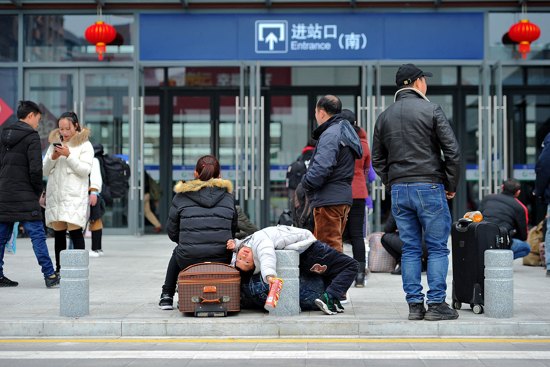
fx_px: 1253
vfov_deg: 16.7
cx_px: 275
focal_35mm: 82
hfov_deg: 24.8
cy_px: 184
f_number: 8
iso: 200
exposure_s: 1/640
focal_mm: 82
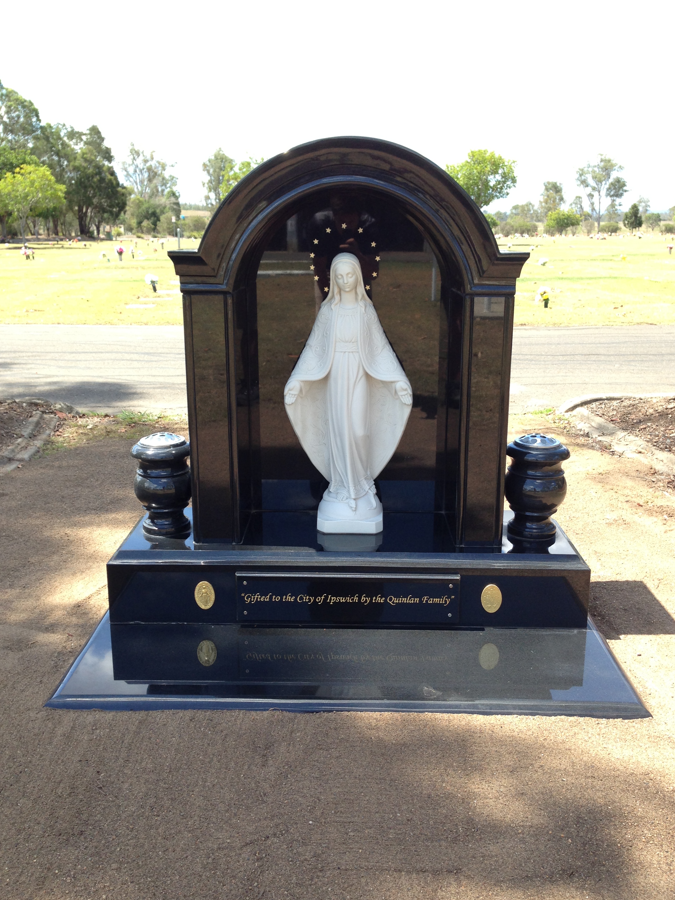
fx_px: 884
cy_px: 459
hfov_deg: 41.8
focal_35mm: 34
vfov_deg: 54.0
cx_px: 335
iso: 50
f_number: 2.4
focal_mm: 4.13
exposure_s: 1/404
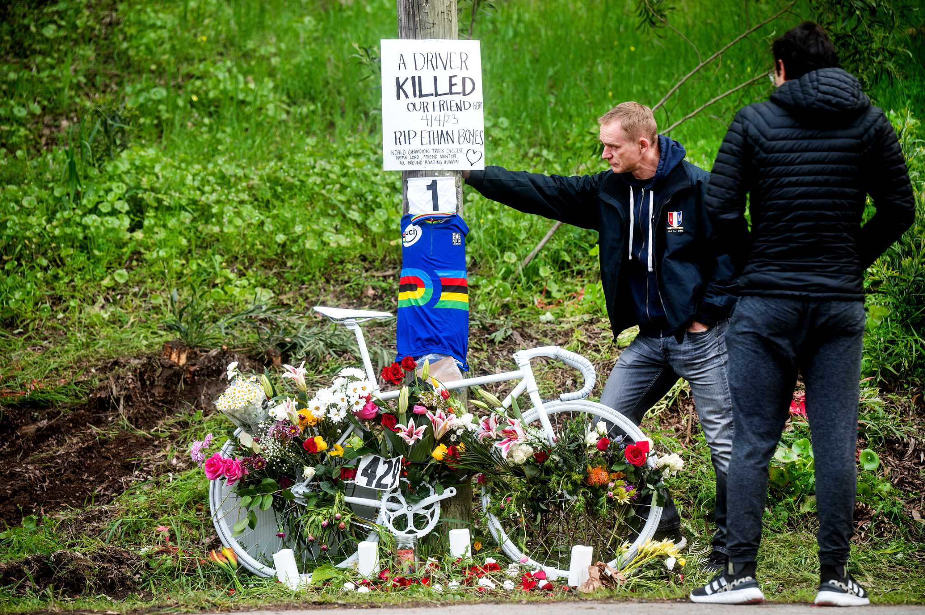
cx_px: 462
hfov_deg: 11.8
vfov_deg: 7.8
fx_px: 4493
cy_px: 308
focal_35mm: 175
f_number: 4
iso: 200
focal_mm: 175
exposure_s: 1/60
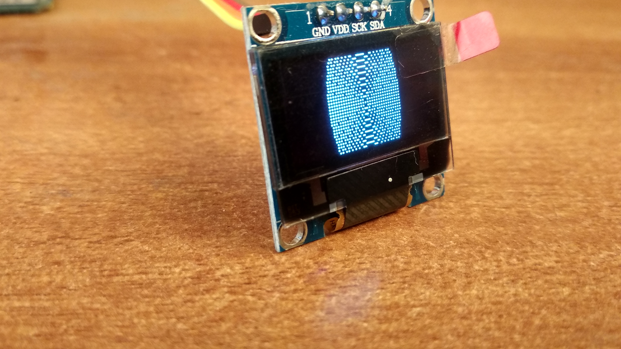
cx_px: 303
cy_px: 174
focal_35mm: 29
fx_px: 478
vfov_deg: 40.2
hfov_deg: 66.1
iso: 640
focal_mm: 3.81
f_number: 2.2
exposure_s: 1/25
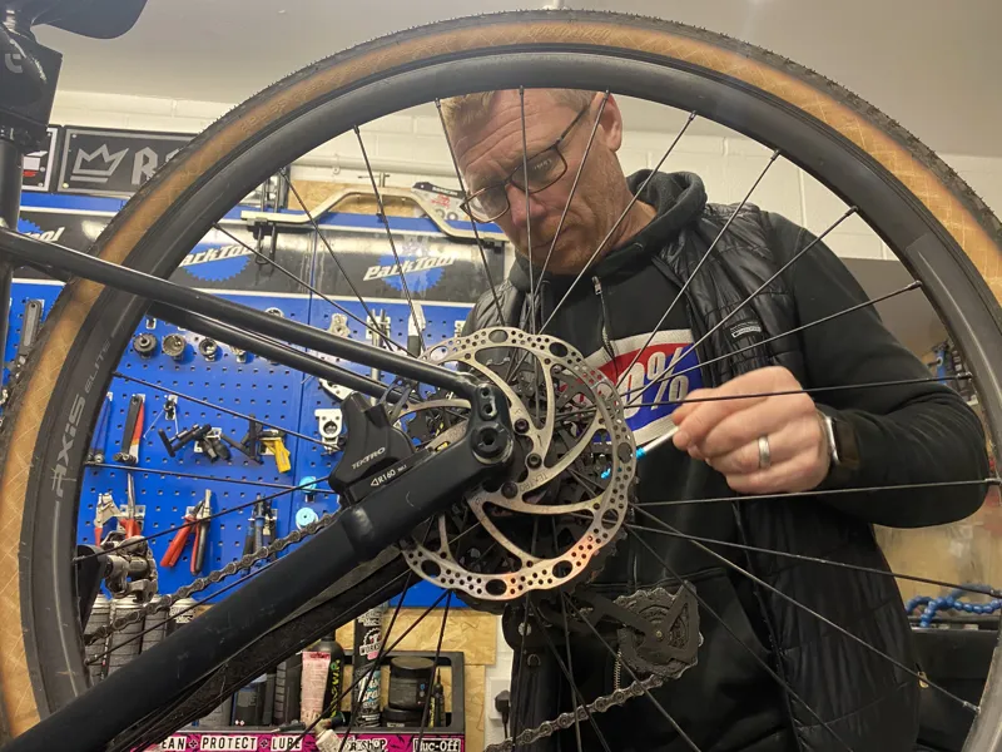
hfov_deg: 67.3
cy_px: 376
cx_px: 501
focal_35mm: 26
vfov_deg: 53.1
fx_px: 753
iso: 100
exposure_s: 1/50
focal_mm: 4.25
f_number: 1.8
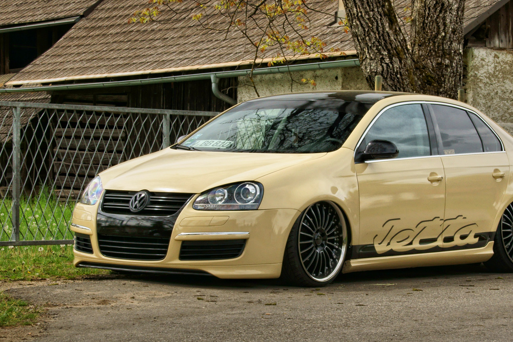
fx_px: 1550
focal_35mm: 109
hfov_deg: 18.6
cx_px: 403
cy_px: 123
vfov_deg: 12.6
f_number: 11
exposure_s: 1/100
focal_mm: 45
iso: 200
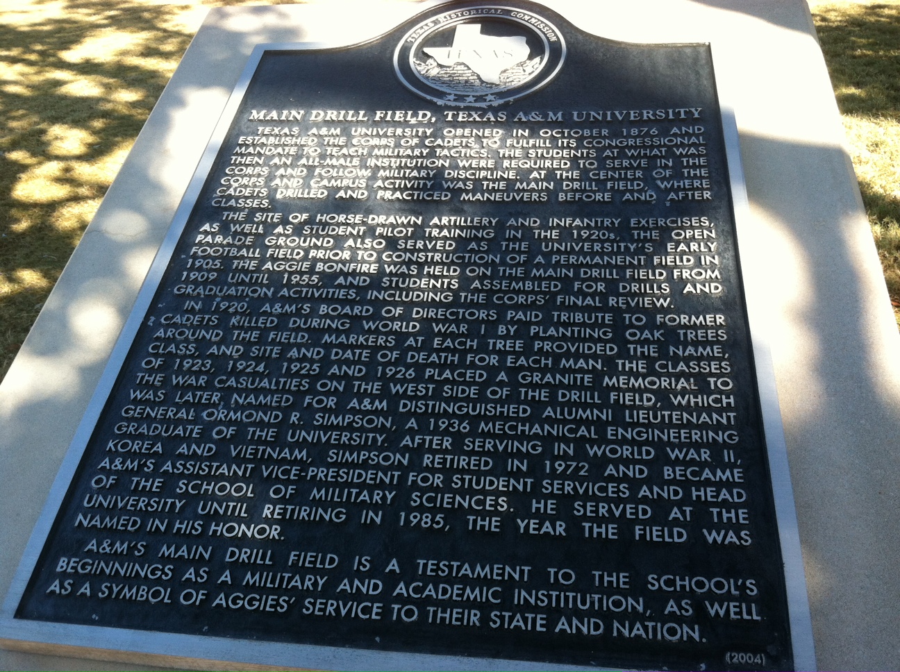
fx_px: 909
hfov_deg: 52.7
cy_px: 336
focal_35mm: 35
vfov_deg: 40.6
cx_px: 450
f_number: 2.8
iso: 80
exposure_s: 1/244
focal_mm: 3.85
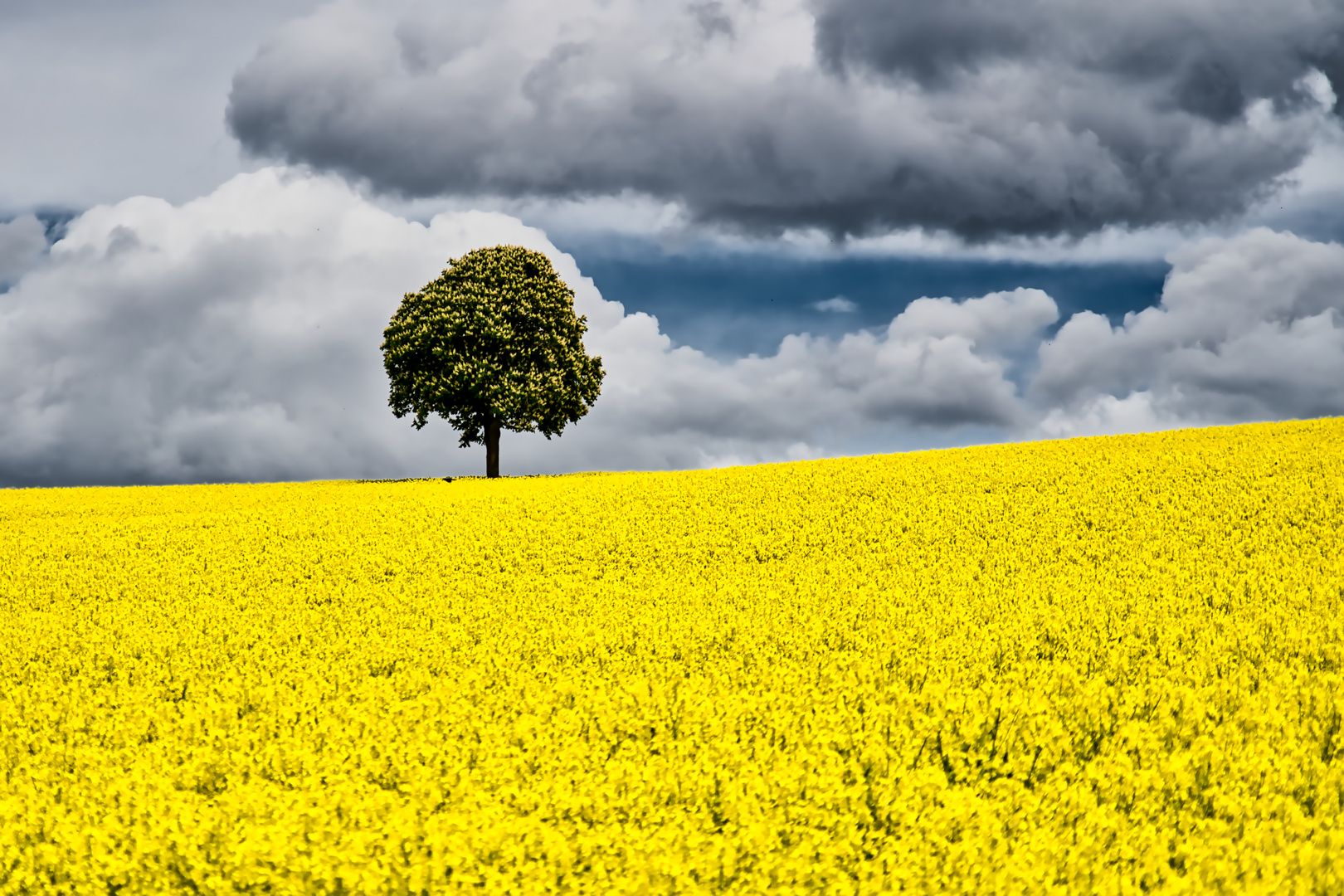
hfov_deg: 18.6
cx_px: 672
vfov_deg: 12.5
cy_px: 448
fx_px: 4106
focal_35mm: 110
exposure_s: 1/800
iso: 100
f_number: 6.3
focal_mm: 110
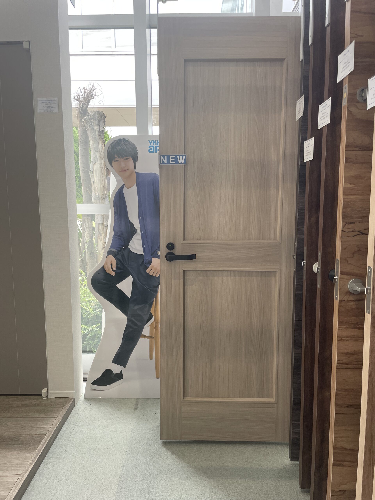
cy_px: 250
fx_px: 376
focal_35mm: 26
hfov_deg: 53.1
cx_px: 188
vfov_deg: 67.3
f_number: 1.6
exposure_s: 1/120
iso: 100
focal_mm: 4.2
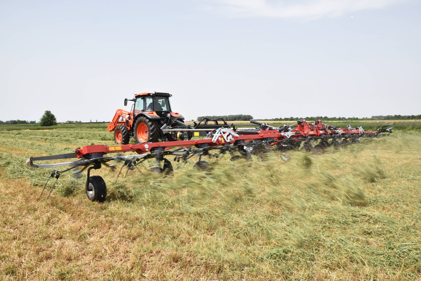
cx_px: 210
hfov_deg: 70.4
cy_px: 140
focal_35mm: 26
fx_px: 298
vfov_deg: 50.4
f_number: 13
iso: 100
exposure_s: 1/80
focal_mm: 17
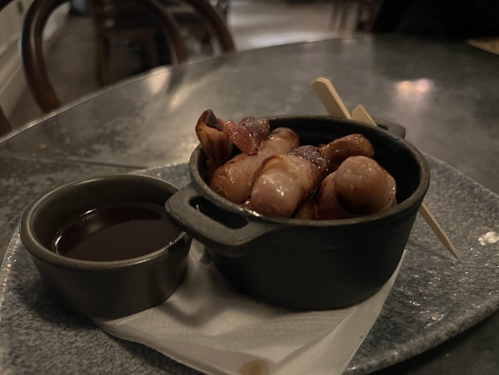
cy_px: 188
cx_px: 250
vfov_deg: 53.1
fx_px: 375
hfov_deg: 67.3
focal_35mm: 26
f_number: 1.5
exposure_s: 1/25
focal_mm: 5.7
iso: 800
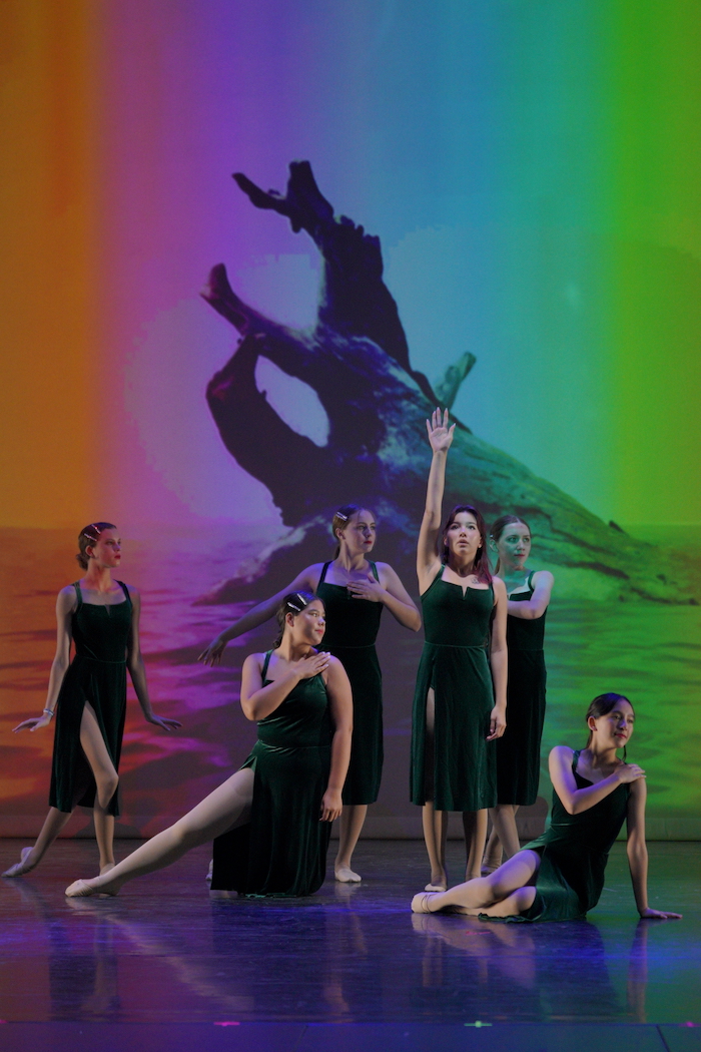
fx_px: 3067
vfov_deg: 19.5
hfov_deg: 13.0
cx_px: 350
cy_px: 526
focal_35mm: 105
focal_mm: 70
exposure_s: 1/400
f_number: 2.8
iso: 1250
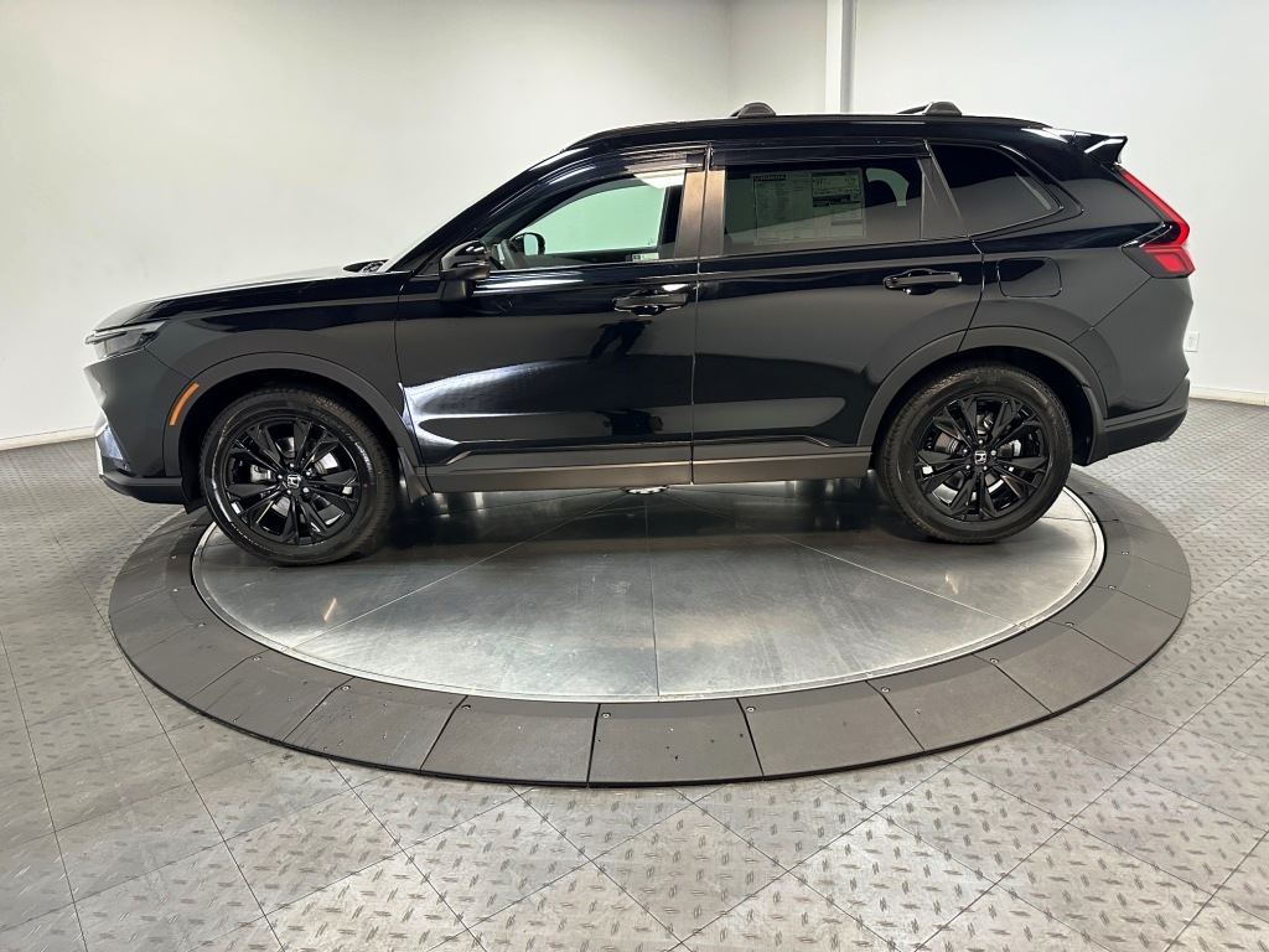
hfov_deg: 71.6
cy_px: 476
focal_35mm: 24
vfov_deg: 56.8
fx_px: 880
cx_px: 634
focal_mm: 6.86
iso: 500
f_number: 1.78
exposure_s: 1/60
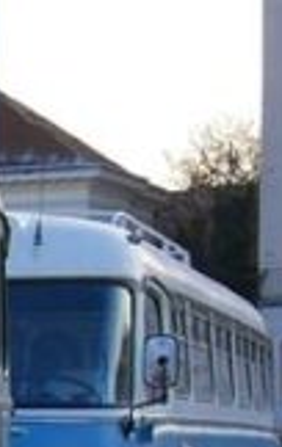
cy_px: 566
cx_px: -896
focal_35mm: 238
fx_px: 2911
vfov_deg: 8.7
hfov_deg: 4.9
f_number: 5
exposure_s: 1/200
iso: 200
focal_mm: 19
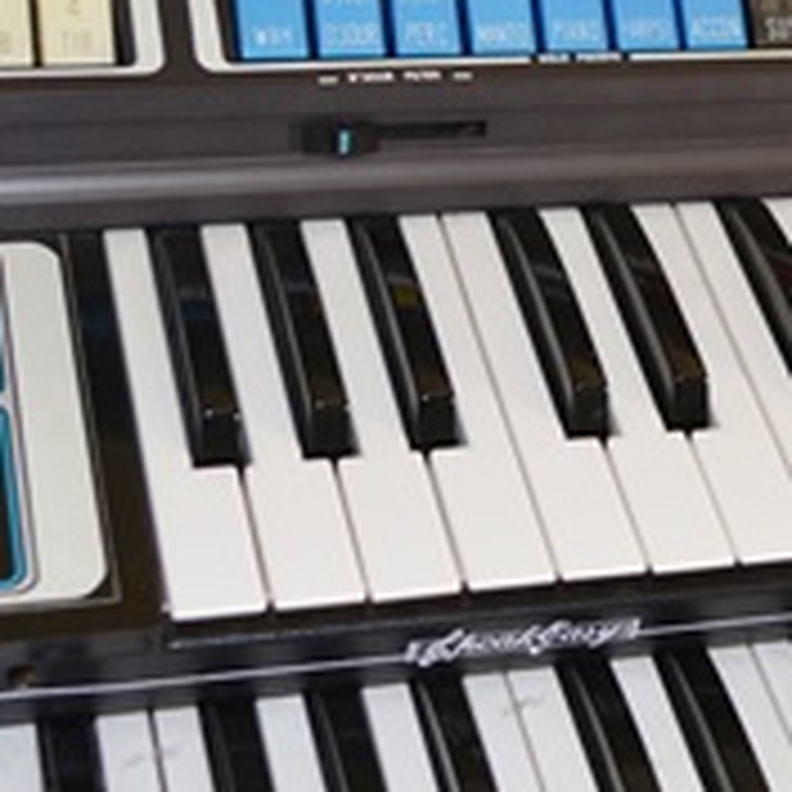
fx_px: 2252
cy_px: 356
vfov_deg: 19.9
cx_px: 738
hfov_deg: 19.5
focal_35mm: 87
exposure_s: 1/60
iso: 400
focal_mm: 20
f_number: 3.8
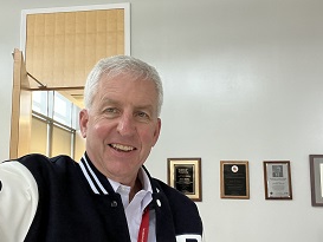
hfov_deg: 53.9
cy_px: 139
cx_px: 156
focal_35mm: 34
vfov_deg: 41.7
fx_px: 317
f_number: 2.2
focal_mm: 2.71
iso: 250
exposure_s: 1/60
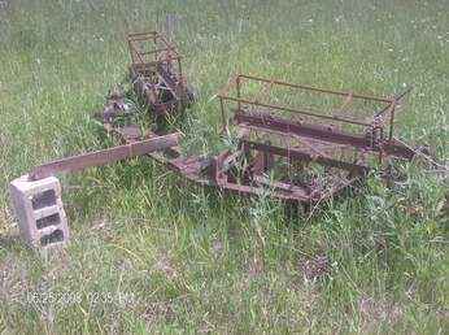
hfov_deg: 41.3
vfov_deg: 31.4
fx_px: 595
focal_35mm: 46
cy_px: 168
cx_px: 224
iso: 100
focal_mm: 7.7
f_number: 5.1
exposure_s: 1/389
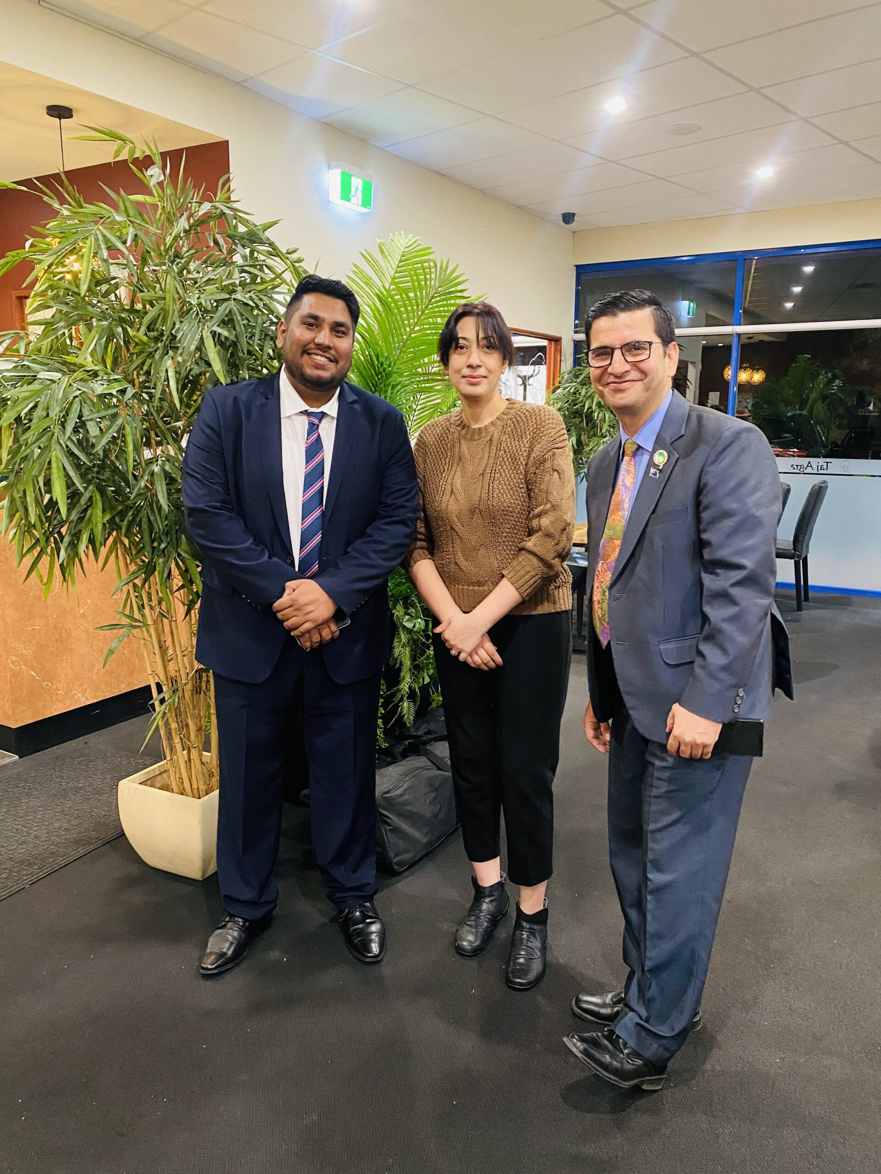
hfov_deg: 53.1
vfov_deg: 67.3
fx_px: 882
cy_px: 587
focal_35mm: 26
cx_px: 440
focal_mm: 4.25
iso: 500
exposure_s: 1/25
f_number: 1.8
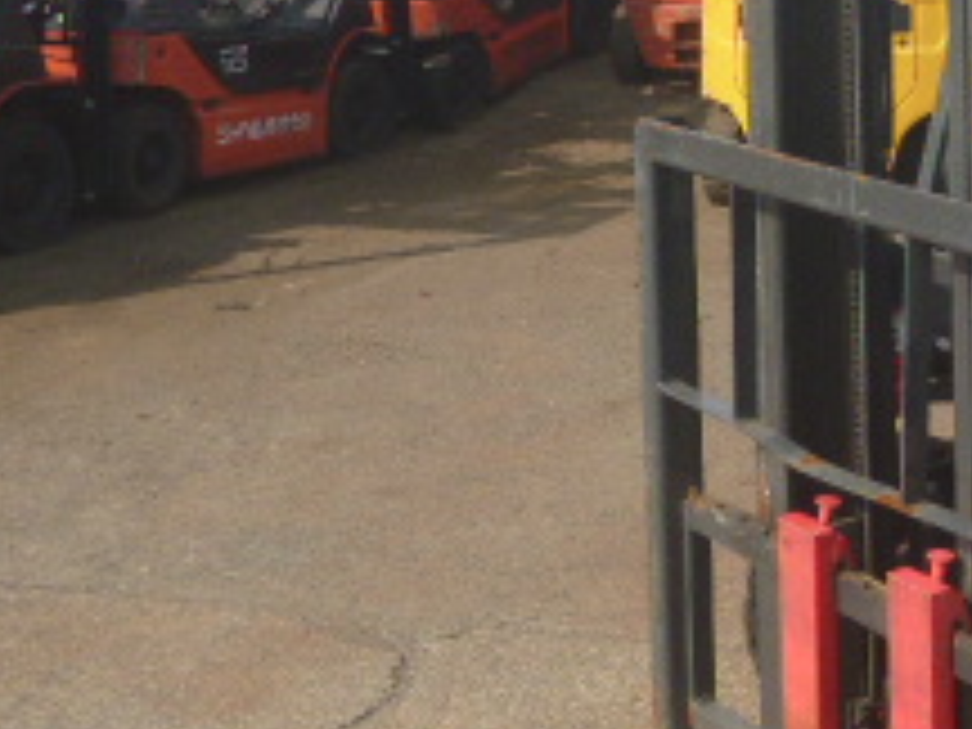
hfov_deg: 23.7
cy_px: 4
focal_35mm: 74
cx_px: 1210
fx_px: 2078
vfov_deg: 19.3
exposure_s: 1/400
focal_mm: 4.5
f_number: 3.9
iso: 100
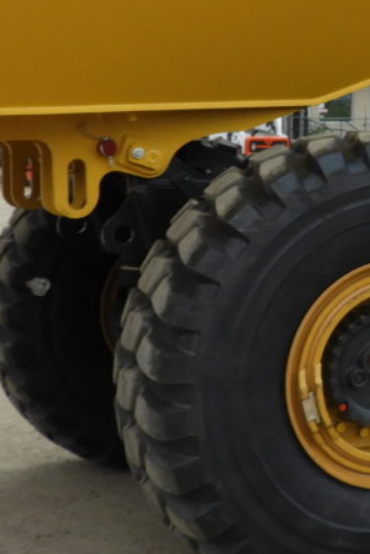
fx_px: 1387
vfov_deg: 22.1
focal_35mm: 90
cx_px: 614
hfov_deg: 13.9
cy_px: 61
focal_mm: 4.3
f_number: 3.3
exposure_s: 1/640
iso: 100
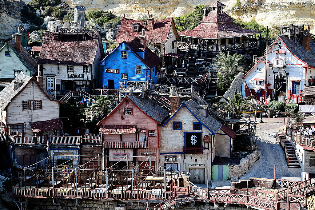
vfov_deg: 14.0
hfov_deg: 20.8
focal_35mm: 98
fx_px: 858
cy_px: 105
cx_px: 158
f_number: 4
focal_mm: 98
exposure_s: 1/640
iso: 100
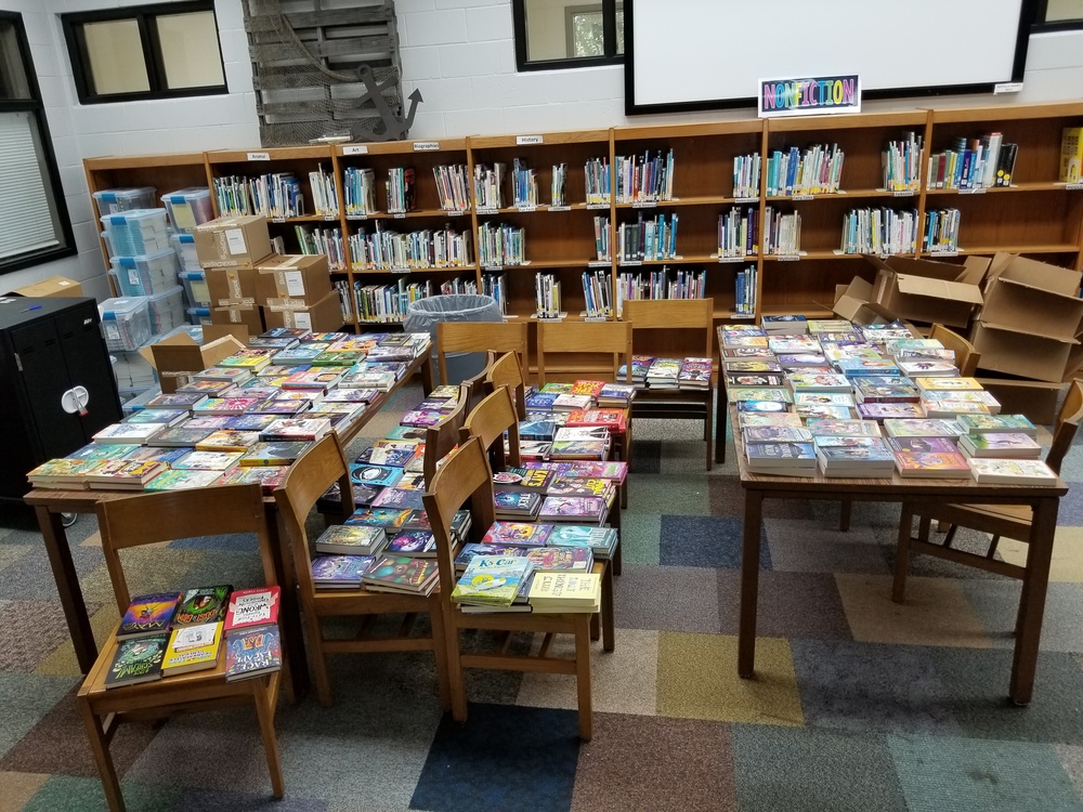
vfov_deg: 53.1
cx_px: 542
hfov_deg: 67.3
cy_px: 406
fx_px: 813
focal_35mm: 26
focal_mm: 4.25
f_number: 1.7
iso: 80
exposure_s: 1/60
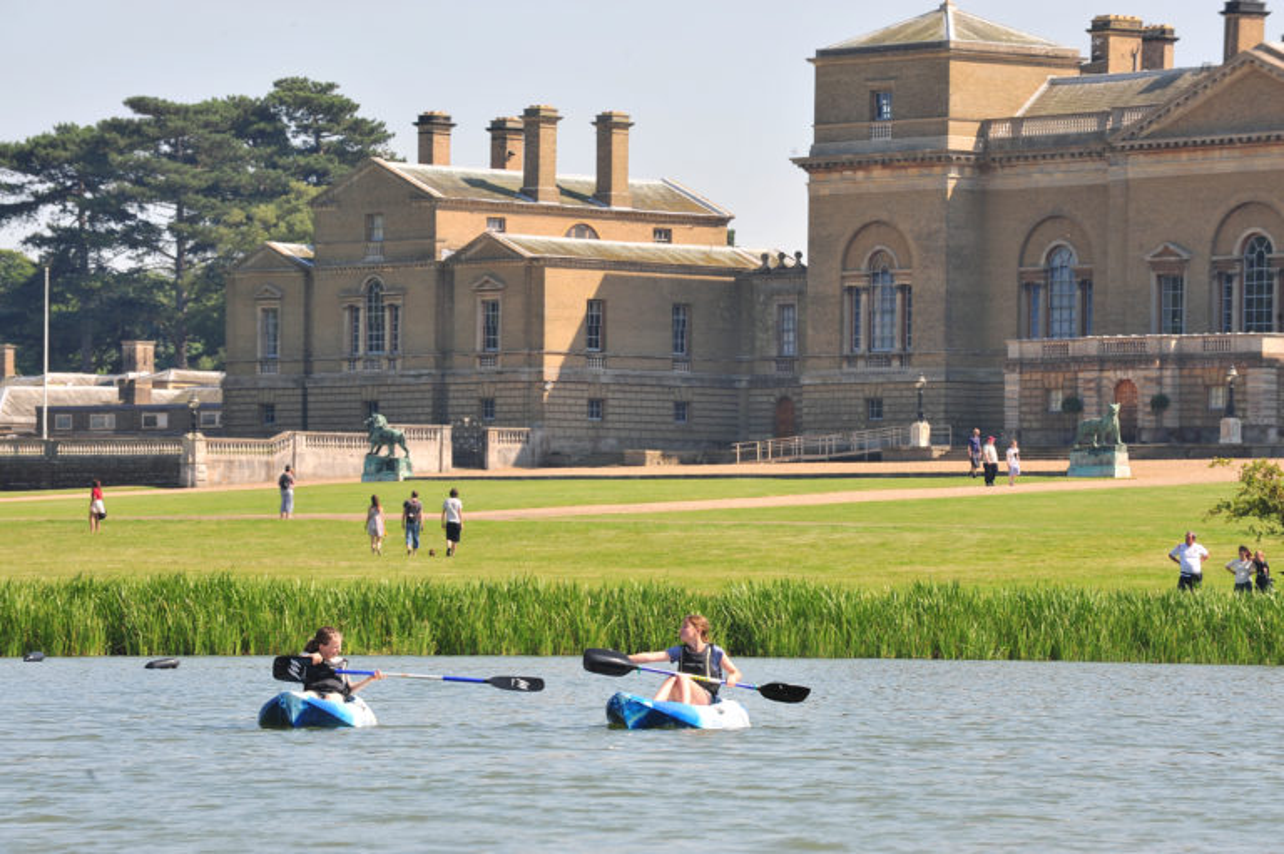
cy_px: 427
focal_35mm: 150
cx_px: 642
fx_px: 5346
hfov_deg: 13.7
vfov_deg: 9.1
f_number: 13
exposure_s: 1/160
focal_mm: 150
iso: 250
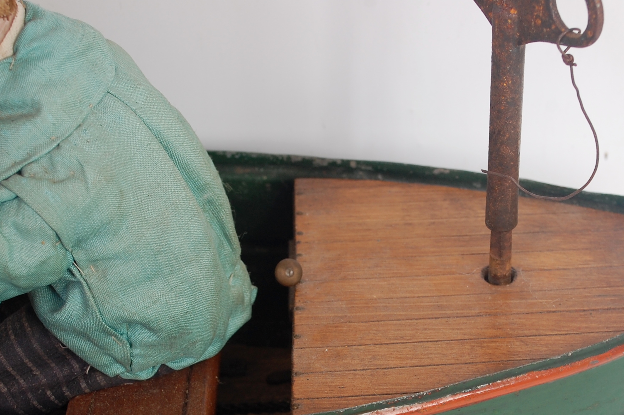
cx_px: 391
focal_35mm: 87
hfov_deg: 23.3
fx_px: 1507
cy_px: 349
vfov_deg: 15.5
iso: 200
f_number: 8
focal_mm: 34
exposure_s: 1/125
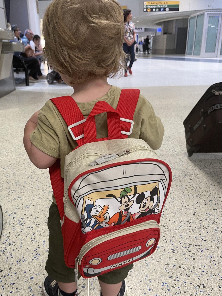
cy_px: 152
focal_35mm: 30
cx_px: 97
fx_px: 257
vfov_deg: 60.0
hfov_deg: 46.7
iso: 160
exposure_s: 1/60
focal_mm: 4.2
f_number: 1.6
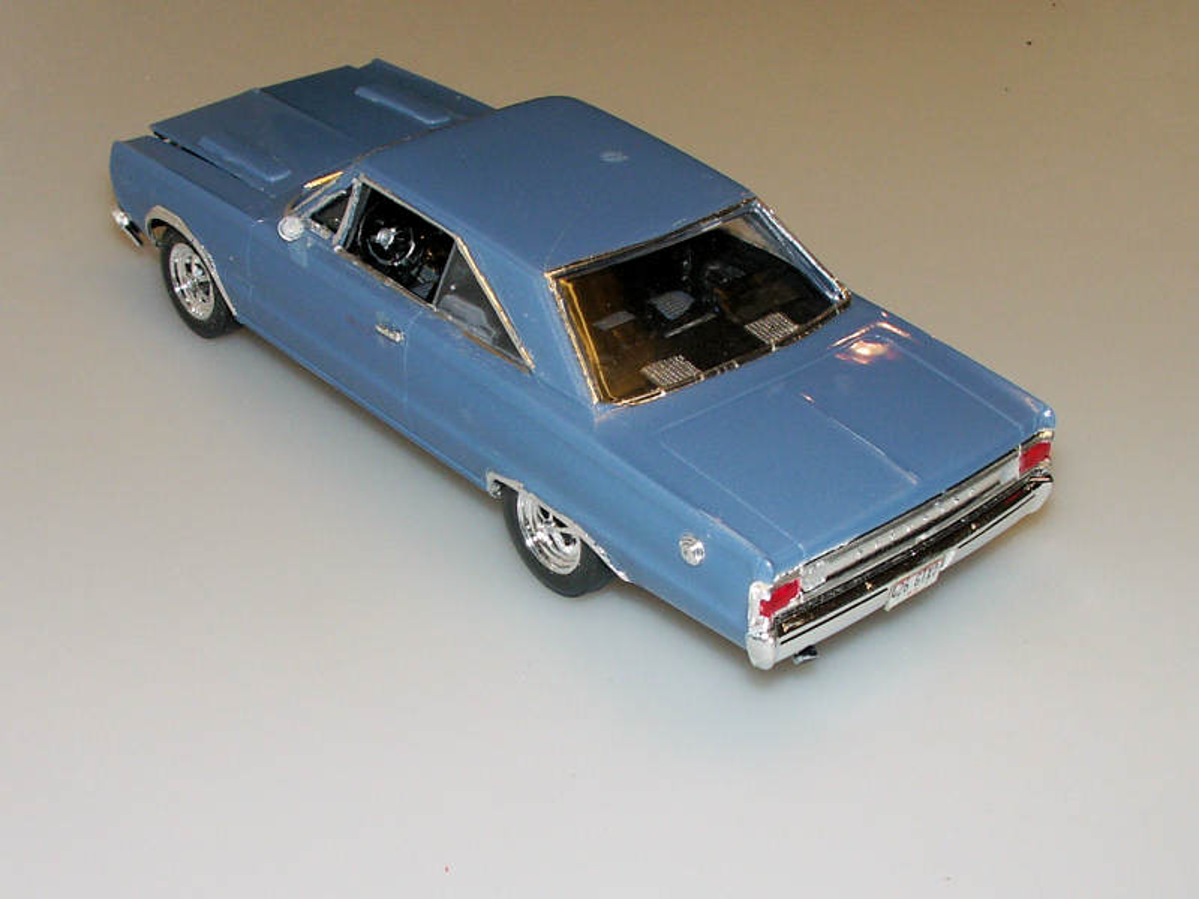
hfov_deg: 61.7
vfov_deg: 48.2
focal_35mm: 29
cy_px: 450
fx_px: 1004
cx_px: 600
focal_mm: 7.48
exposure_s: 1/45
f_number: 5.6
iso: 100
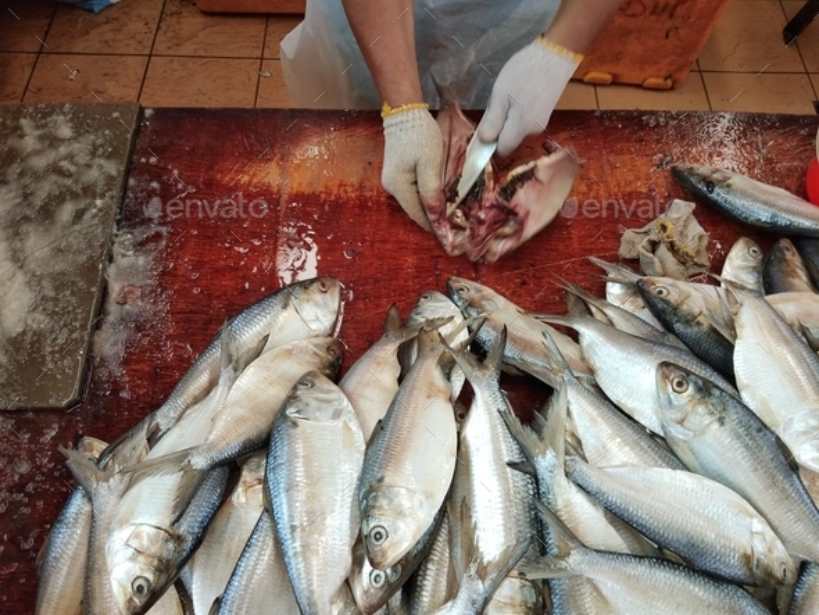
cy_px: 308
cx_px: 410
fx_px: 686
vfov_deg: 48.3
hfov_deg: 61.6
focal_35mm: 29
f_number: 2
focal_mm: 3.55
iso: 356
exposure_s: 1/33.3
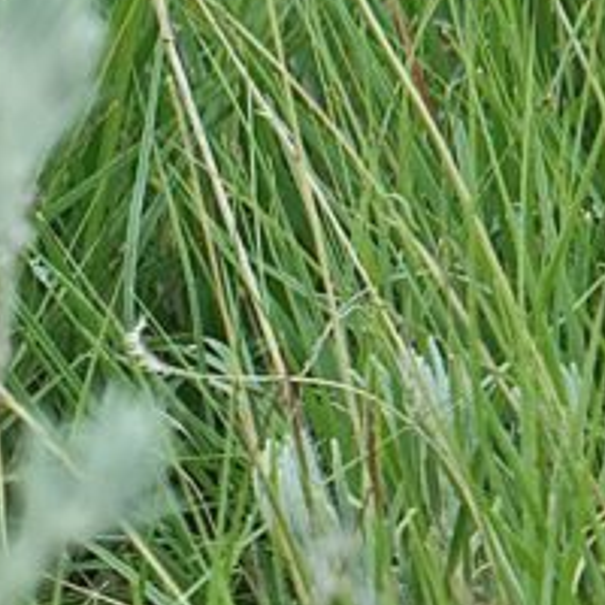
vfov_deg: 1.2
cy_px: 292
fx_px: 28118
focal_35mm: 1422
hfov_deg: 1.2
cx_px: -1083
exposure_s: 1/400
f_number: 6.3
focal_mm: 150
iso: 320
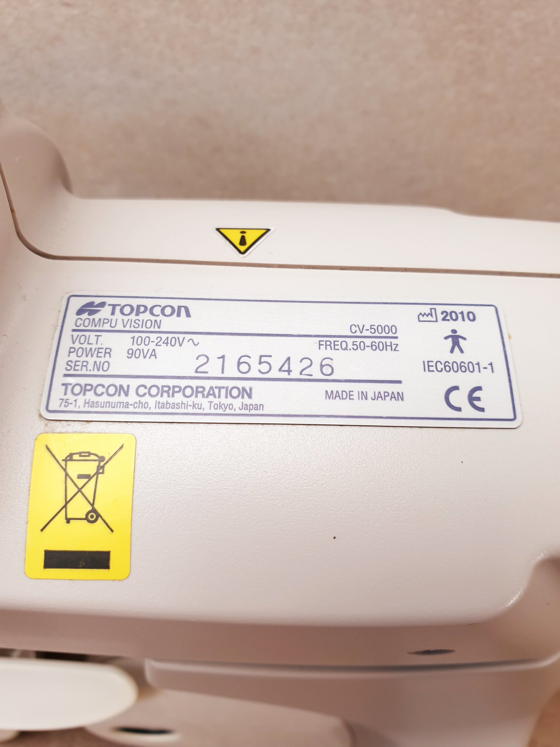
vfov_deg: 67.3
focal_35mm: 26
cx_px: 280
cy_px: 374
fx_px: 561
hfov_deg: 53.1
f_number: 2.4
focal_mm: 4.3
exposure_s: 1/50
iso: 50
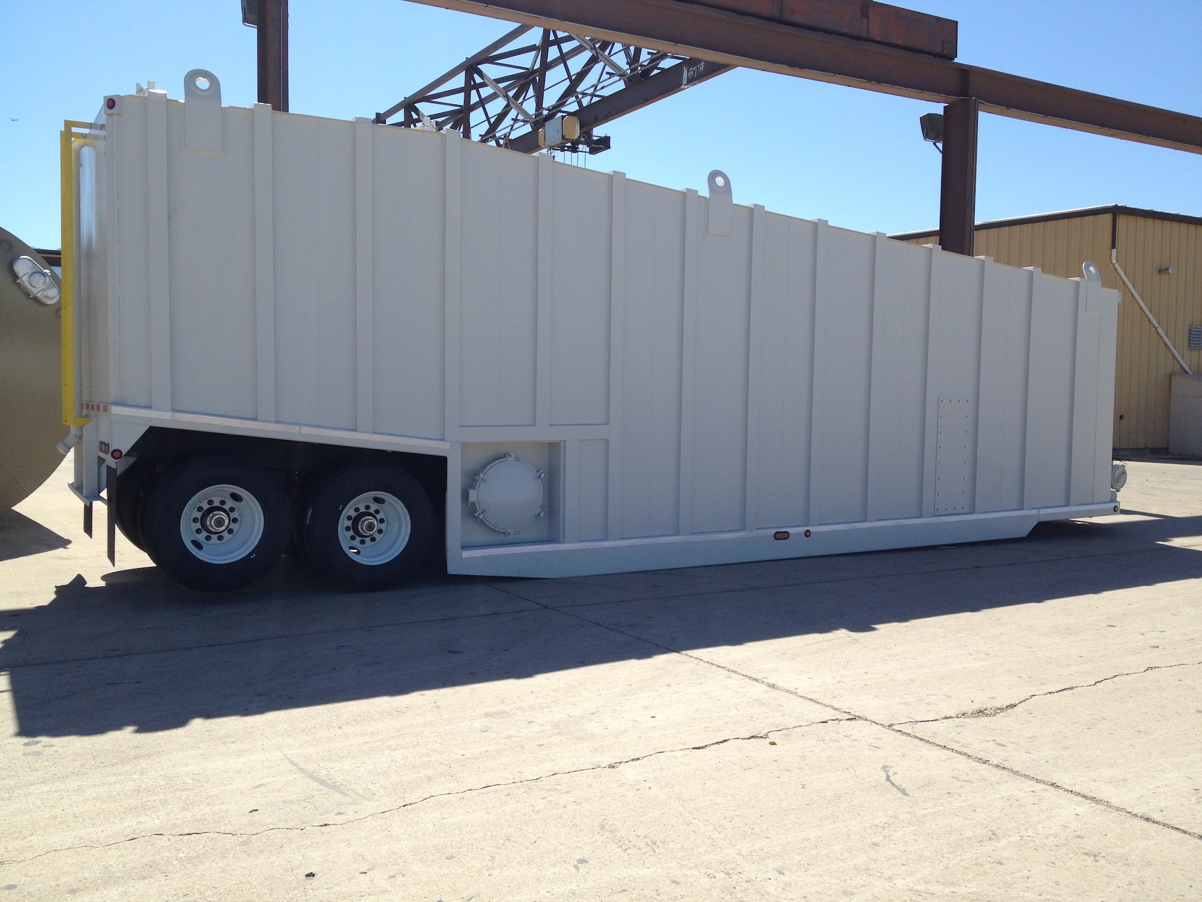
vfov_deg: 40.7
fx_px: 1215
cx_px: 601
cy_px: 451
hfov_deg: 52.6
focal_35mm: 35
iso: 64
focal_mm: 4.28
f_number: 2.4
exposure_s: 1/1346
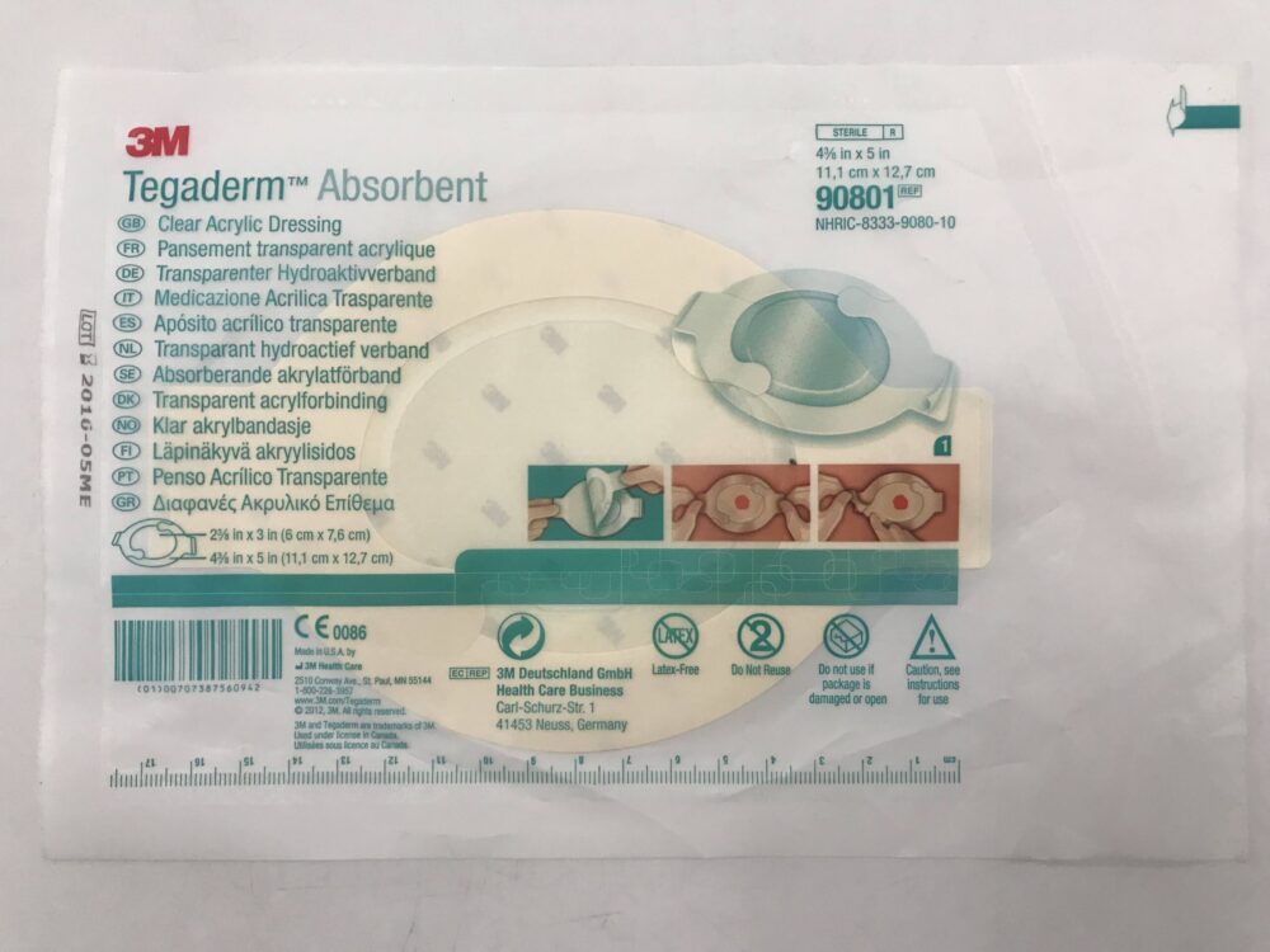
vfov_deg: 49.7
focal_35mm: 28
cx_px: 635
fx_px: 1027
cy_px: 476
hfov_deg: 63.4
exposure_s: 1/40
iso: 25
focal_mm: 3.99
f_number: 1.8
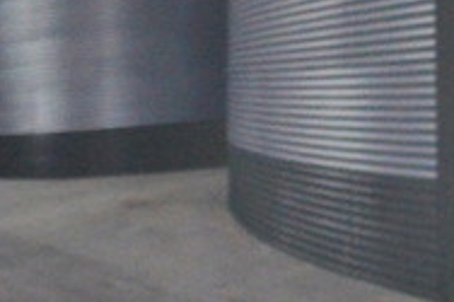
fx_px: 3604
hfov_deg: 6.9
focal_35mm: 286
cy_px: 878
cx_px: 1022
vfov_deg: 4.6
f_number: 6.3
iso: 1600
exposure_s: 1/125
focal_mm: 28
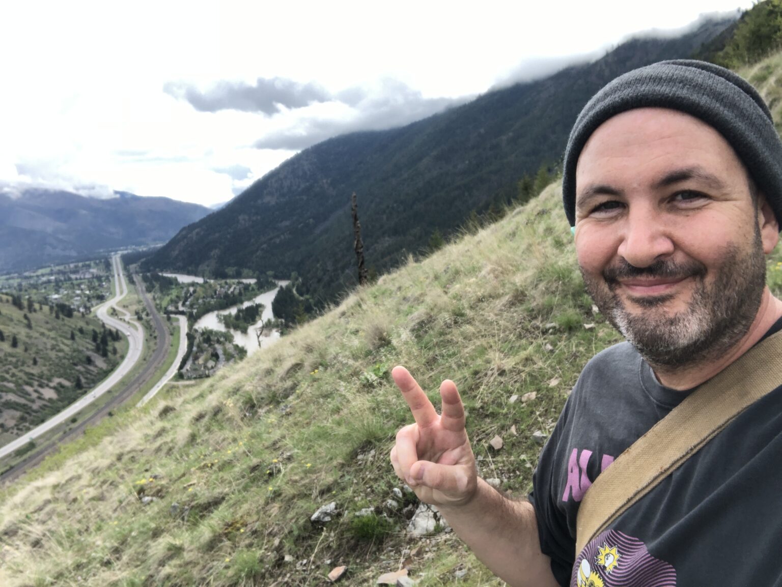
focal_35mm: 32
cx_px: 391
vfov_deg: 44.2
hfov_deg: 56.8
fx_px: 723
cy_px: 294
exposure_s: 1/459
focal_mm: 2.87
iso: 20
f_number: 2.2
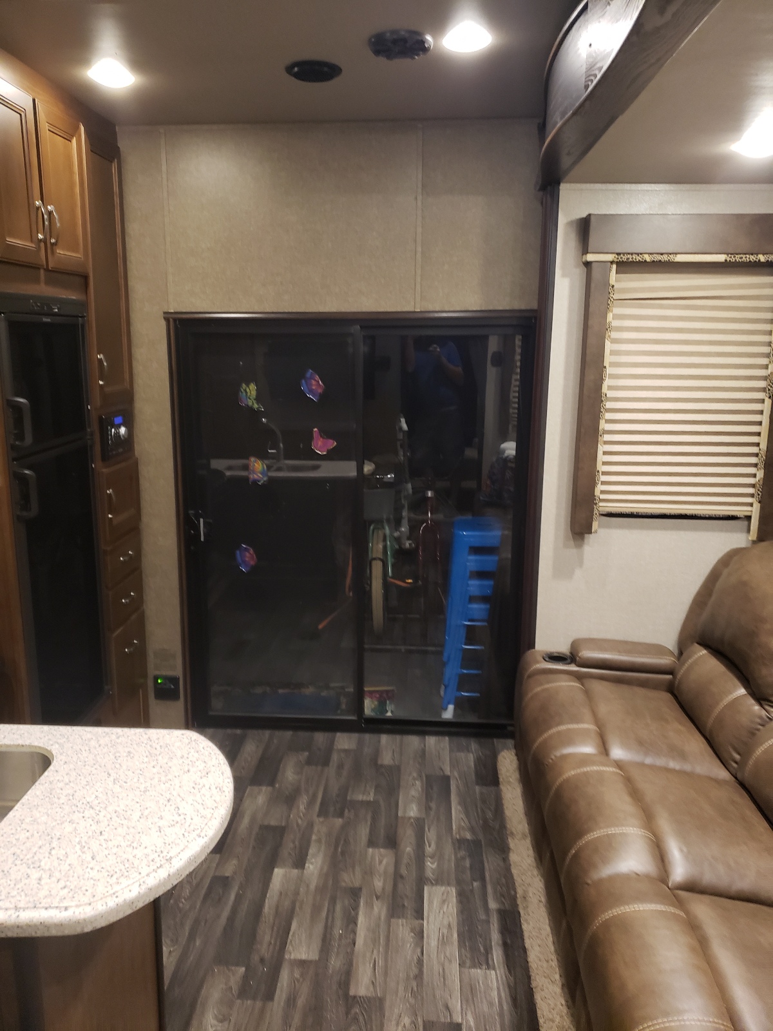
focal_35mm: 26
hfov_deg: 53.1
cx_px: 386
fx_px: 774
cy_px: 516
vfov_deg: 67.3
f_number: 1.5
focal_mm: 4.3
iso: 250
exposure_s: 1/12
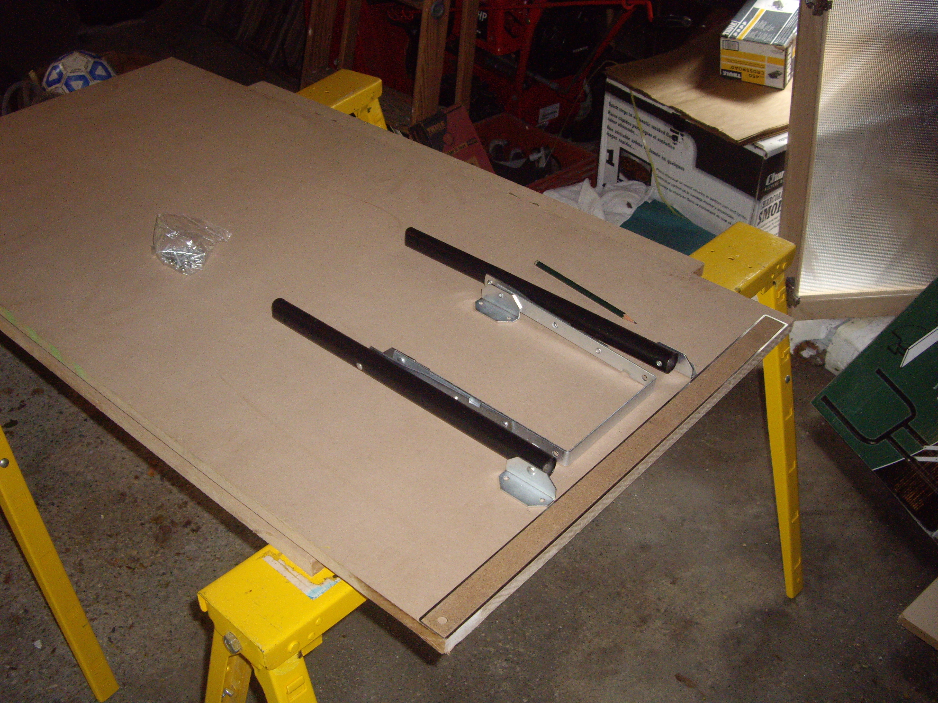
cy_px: 352
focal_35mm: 38
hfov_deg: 49.0
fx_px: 1030
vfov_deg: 37.7
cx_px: 469
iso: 400
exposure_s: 1/40
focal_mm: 7.9
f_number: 2.8
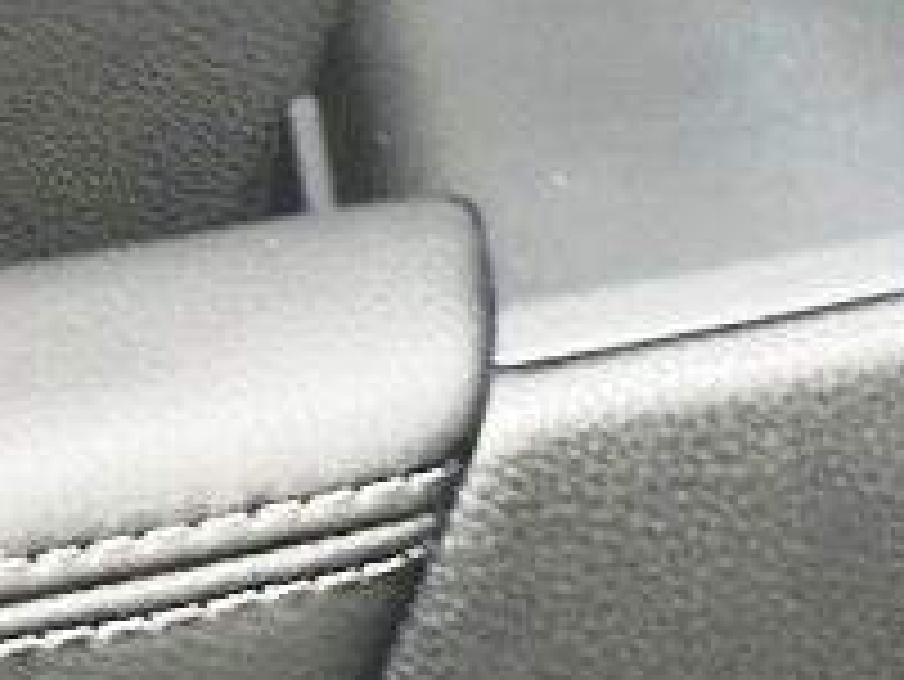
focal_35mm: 244
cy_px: 23
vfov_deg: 6.1
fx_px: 6376
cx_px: 1399
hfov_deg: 7.9
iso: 640
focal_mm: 6.86
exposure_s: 1/24
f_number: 1.78
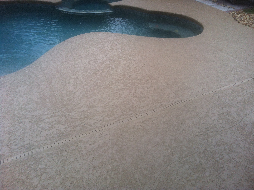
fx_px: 256
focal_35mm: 35
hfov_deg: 52.7
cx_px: 127
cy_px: 95
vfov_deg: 40.6
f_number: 2.8
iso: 80
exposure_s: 1/1588
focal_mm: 3.85
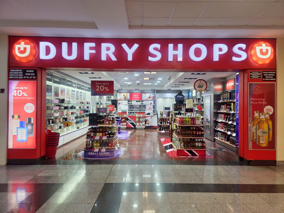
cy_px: 106
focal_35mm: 23
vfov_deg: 58.9
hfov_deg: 73.9
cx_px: 142
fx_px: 189
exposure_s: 1/120
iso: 200
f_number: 1.8
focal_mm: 5.4
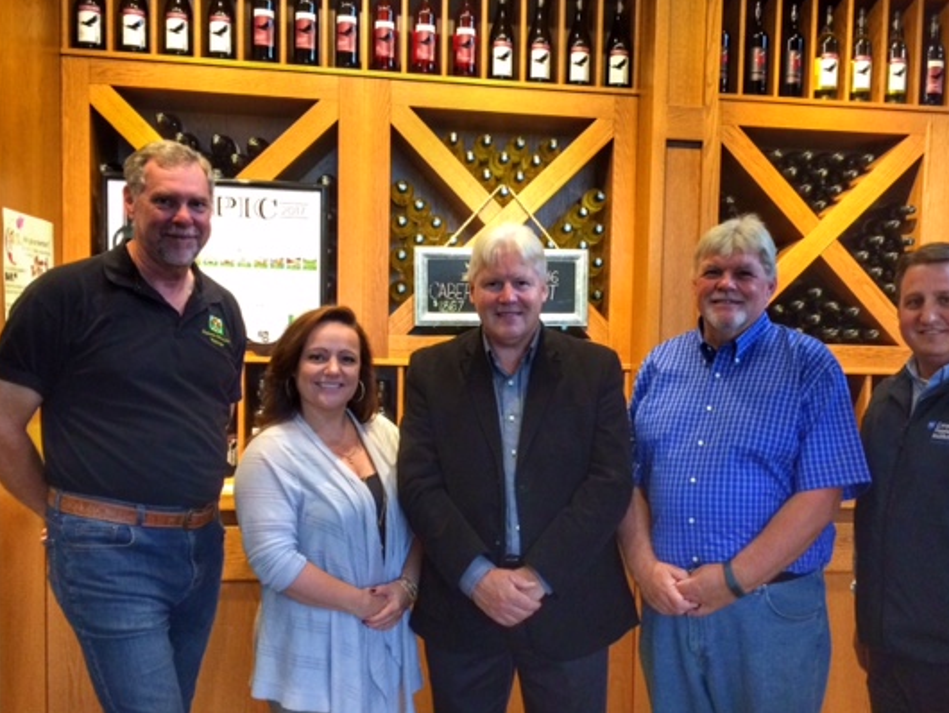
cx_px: 557
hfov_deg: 52.3
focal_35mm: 35
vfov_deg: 40.7
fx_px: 960
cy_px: 403
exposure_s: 1/30
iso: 250
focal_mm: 4.15
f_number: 2.2
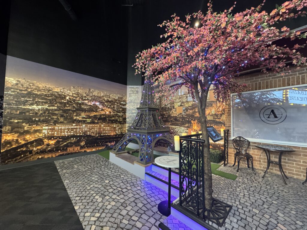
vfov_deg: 85.7
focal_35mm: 14
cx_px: 154
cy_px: 115
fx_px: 124
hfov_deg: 102.1
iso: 800
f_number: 2.2
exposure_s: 1/60
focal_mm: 2.22
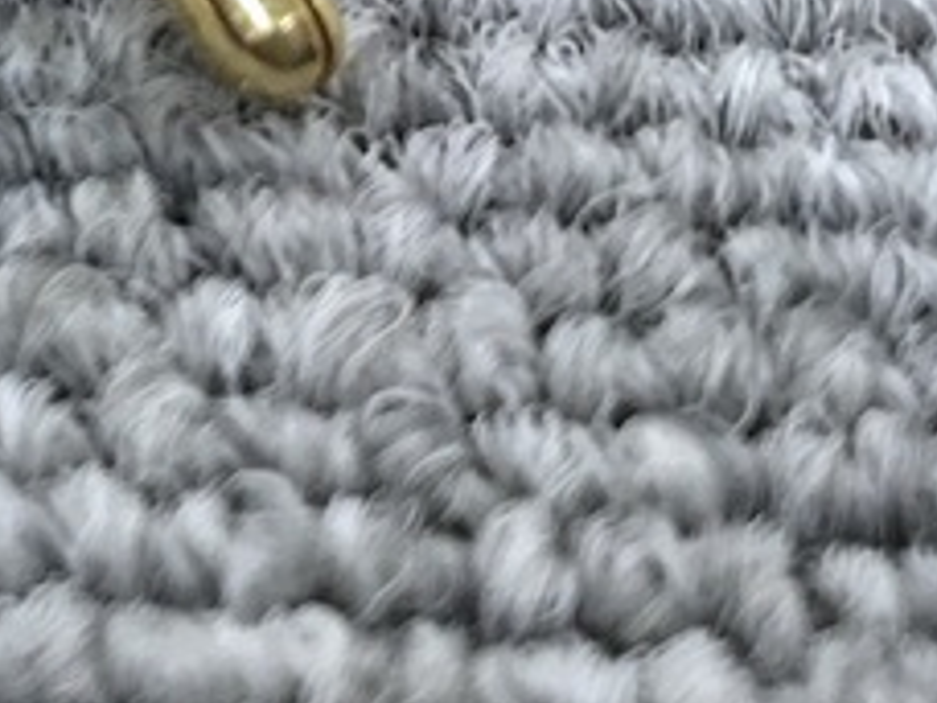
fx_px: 3194
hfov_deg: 15.4
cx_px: -481
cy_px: -362
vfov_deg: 12.0
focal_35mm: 118
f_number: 1.8
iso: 40
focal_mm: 3.99
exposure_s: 1/20
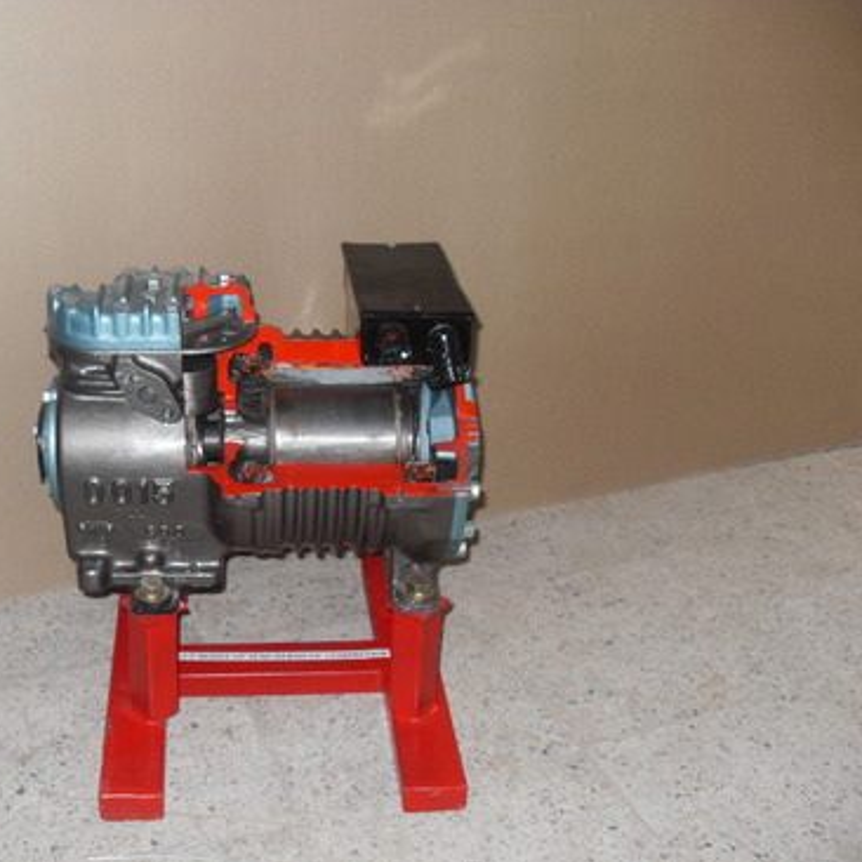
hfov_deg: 40.4
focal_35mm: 41
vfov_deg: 40.9
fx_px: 1155
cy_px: 435
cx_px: 287
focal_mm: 6.3
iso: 100
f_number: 2.8
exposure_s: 1/45
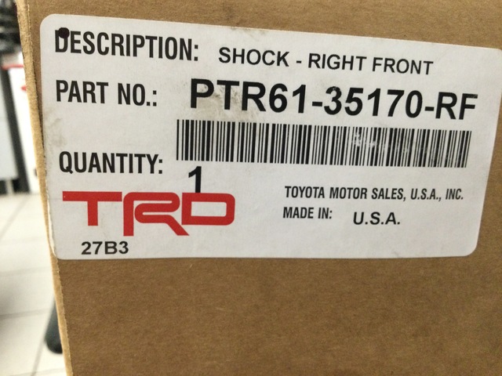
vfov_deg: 45.4
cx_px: 251
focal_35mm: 31
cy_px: 188
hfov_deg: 58.4
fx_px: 450
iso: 200
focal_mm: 3.3
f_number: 2.4
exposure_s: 1/24
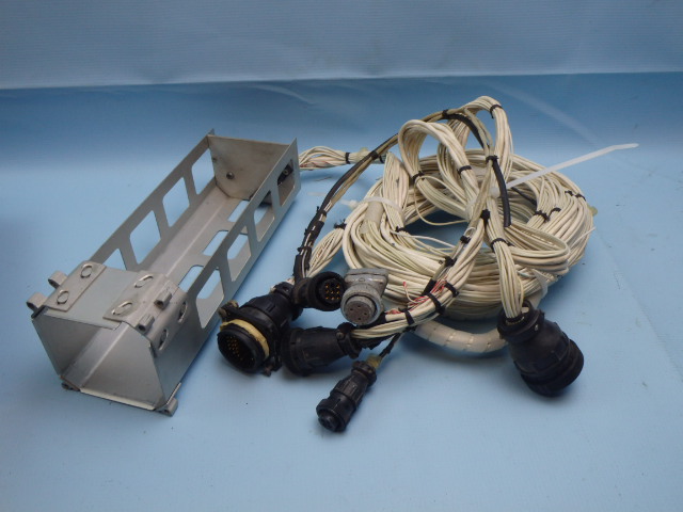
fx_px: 671
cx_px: 342
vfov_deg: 41.8
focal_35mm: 34
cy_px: 256
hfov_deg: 54.0
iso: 200
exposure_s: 1/80
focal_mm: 6.1
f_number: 4.4
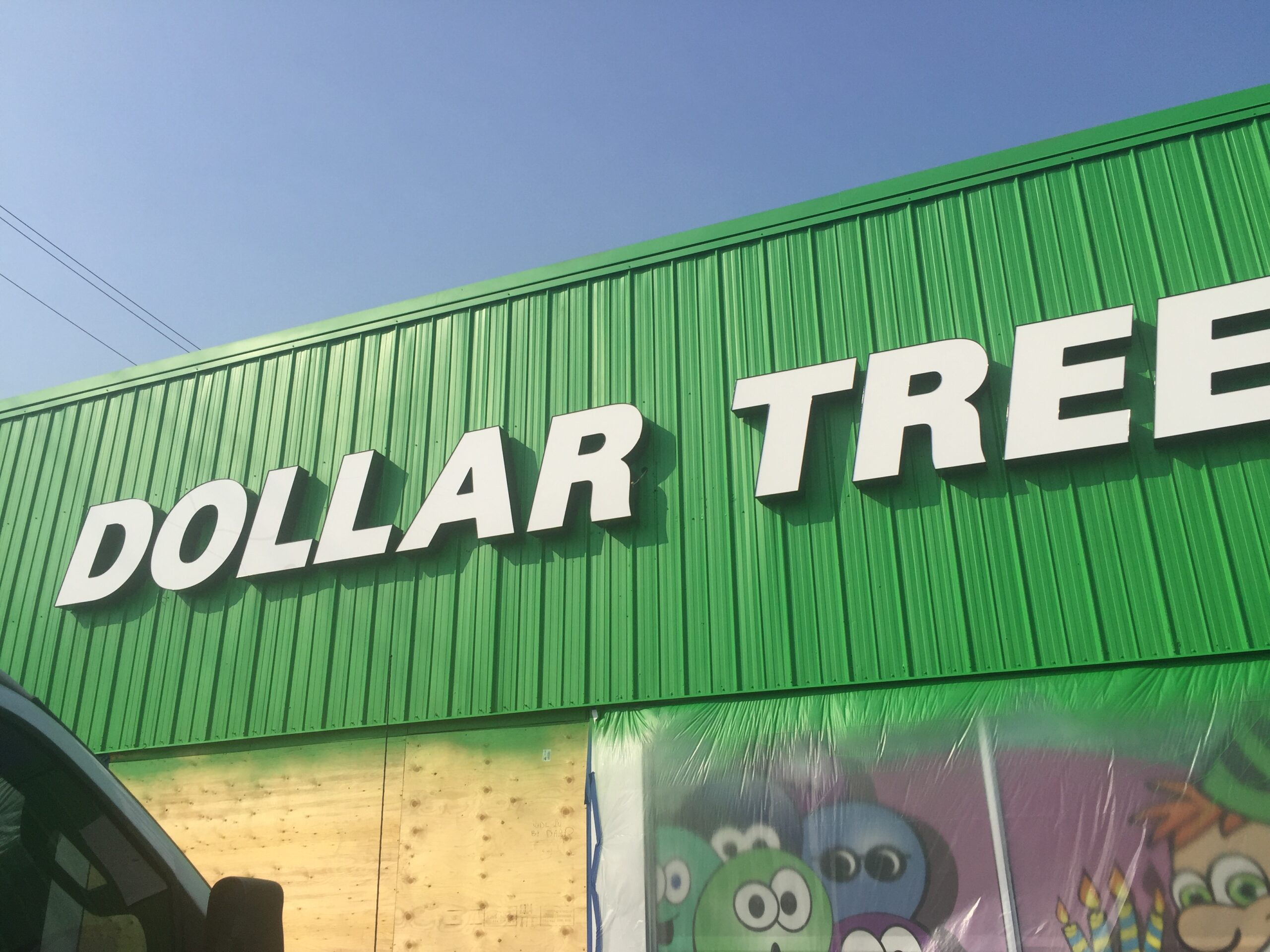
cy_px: 476
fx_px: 1064
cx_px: 635
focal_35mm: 29
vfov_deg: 48.2
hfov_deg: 61.7
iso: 32
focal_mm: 4.15
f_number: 2.2
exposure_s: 1/3300
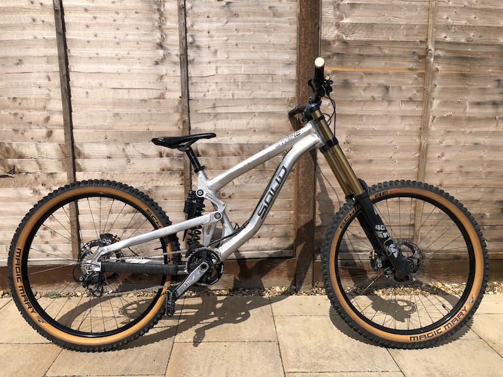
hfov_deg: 63.4
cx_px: 252
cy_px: 188
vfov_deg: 49.7
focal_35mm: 28
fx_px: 407
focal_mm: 3.99
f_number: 1.8
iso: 20
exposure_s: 1/3436
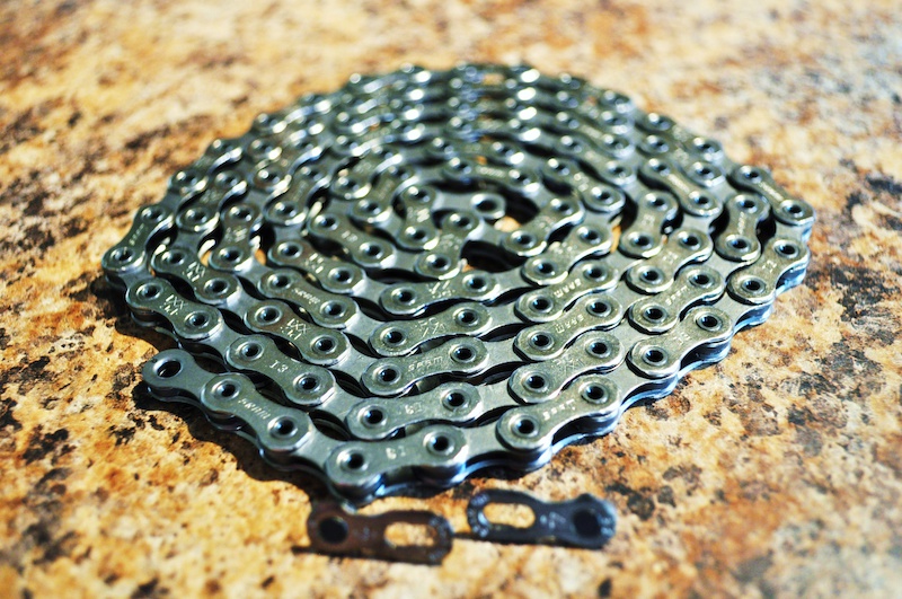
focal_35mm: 39
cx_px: 451
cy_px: 300
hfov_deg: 49.6
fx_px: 976
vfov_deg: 34.1
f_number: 4.2
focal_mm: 26
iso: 800
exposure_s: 1/30
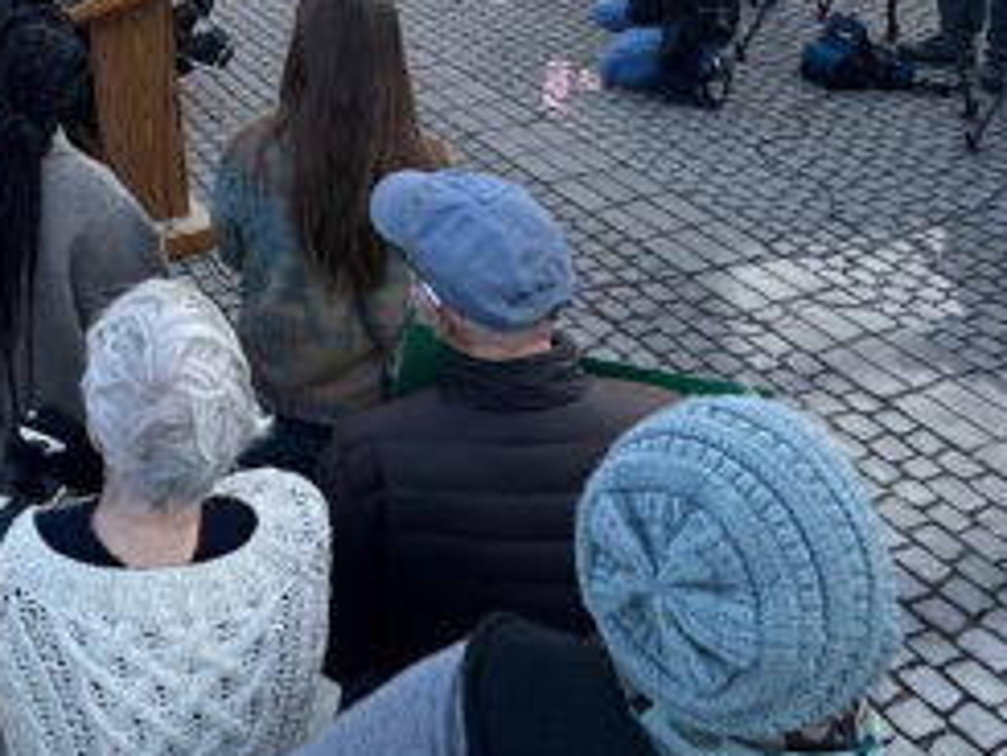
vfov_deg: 29.4
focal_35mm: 40
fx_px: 1164
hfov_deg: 41.5
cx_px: 33
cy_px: -216
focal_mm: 2.22
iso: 40
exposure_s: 1/647
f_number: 2.2
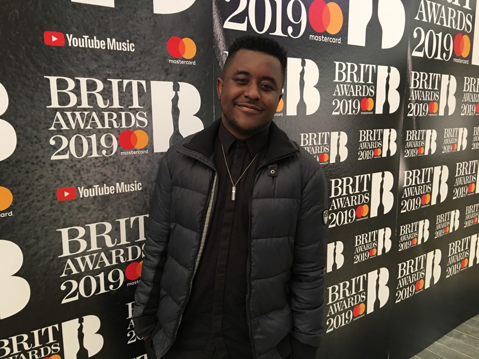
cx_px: 240
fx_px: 401
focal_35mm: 29
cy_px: 180
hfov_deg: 61.7
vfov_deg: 48.2
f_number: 2.2
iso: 125
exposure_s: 1/17
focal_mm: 4.15
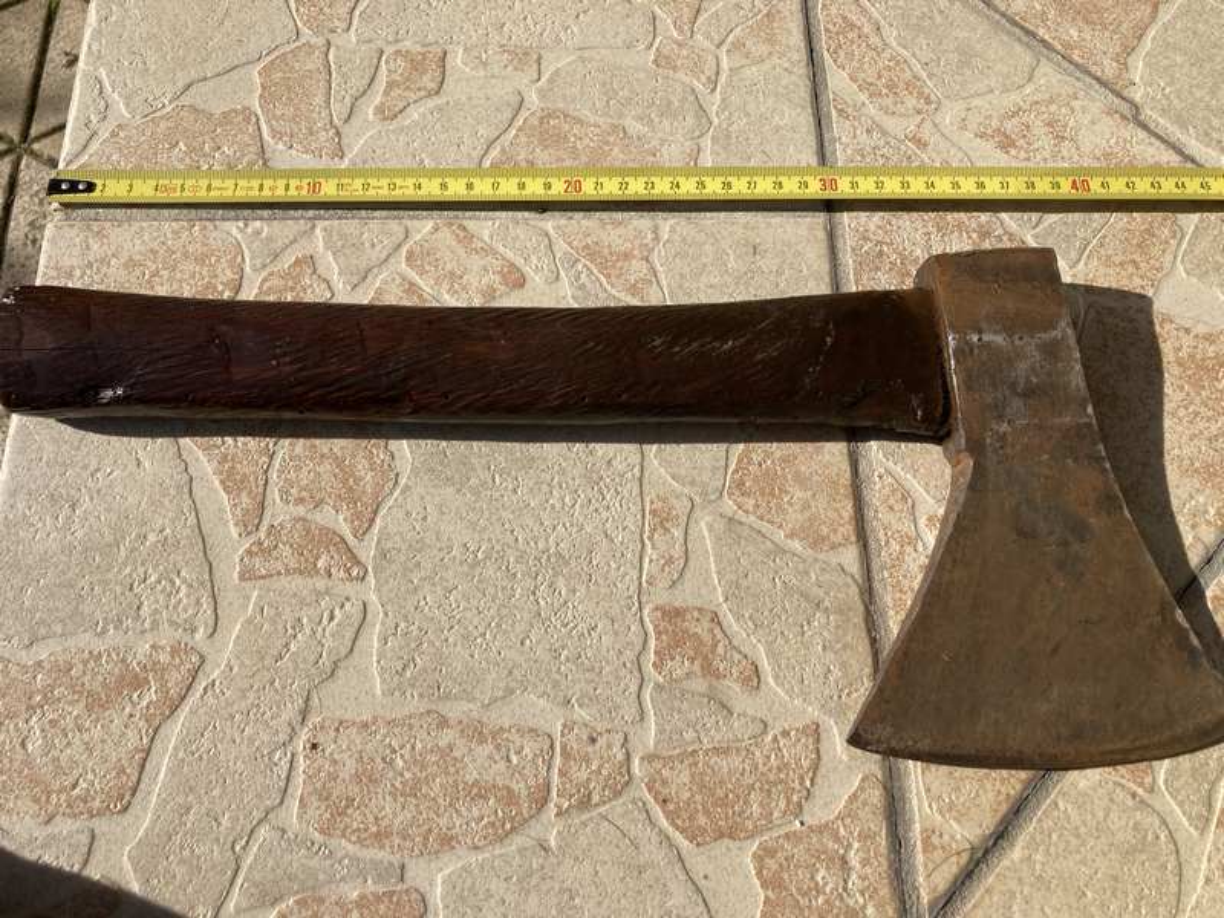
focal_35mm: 28
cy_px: 459
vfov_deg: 49.7
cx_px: 612
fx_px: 990
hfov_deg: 63.4
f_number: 1.8
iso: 20
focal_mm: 3.99
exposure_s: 1/2288
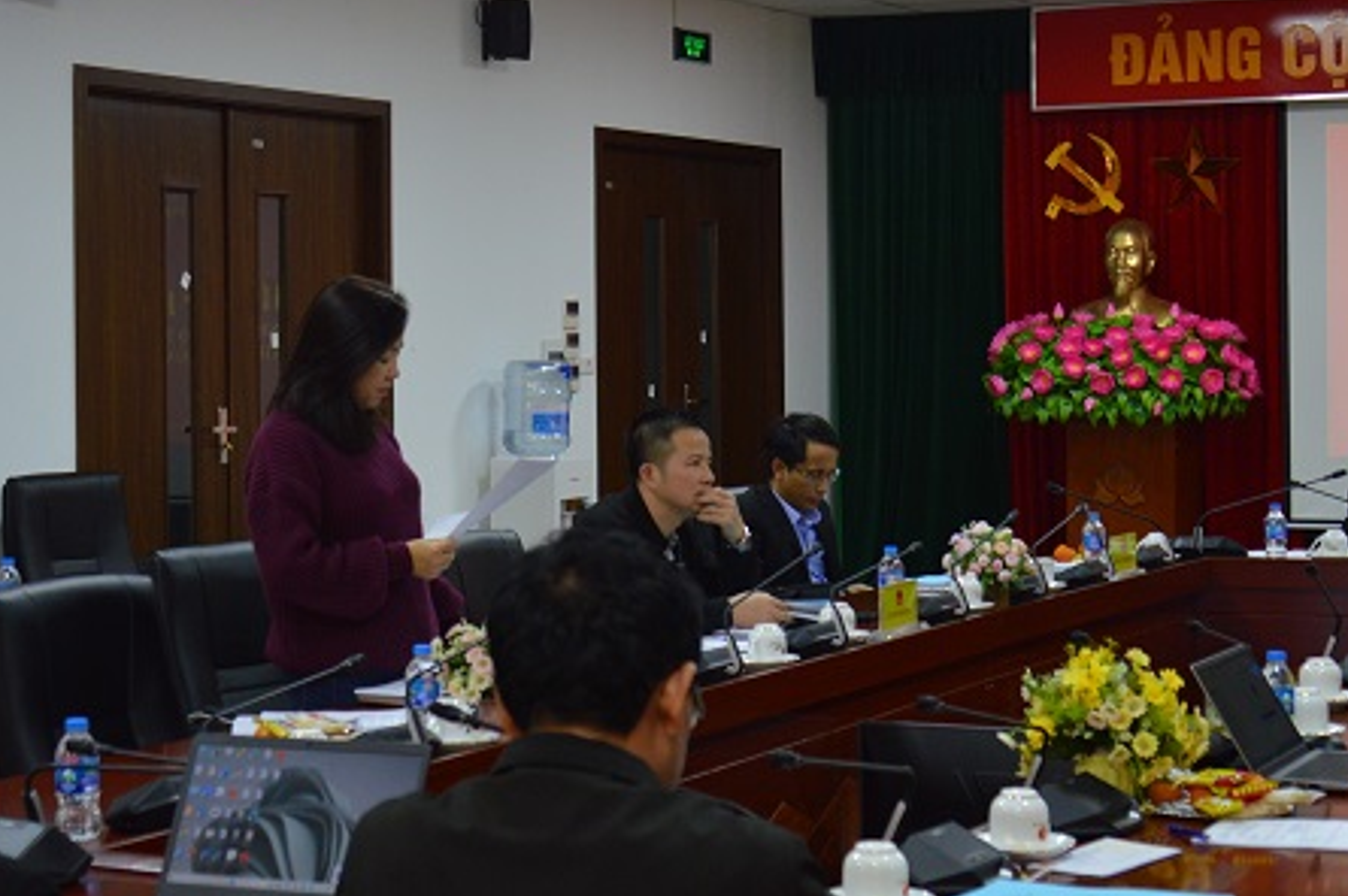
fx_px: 2731
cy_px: 303
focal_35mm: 73
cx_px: 768
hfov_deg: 27.7
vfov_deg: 18.6
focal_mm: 24
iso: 400
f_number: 3.5
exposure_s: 1/60
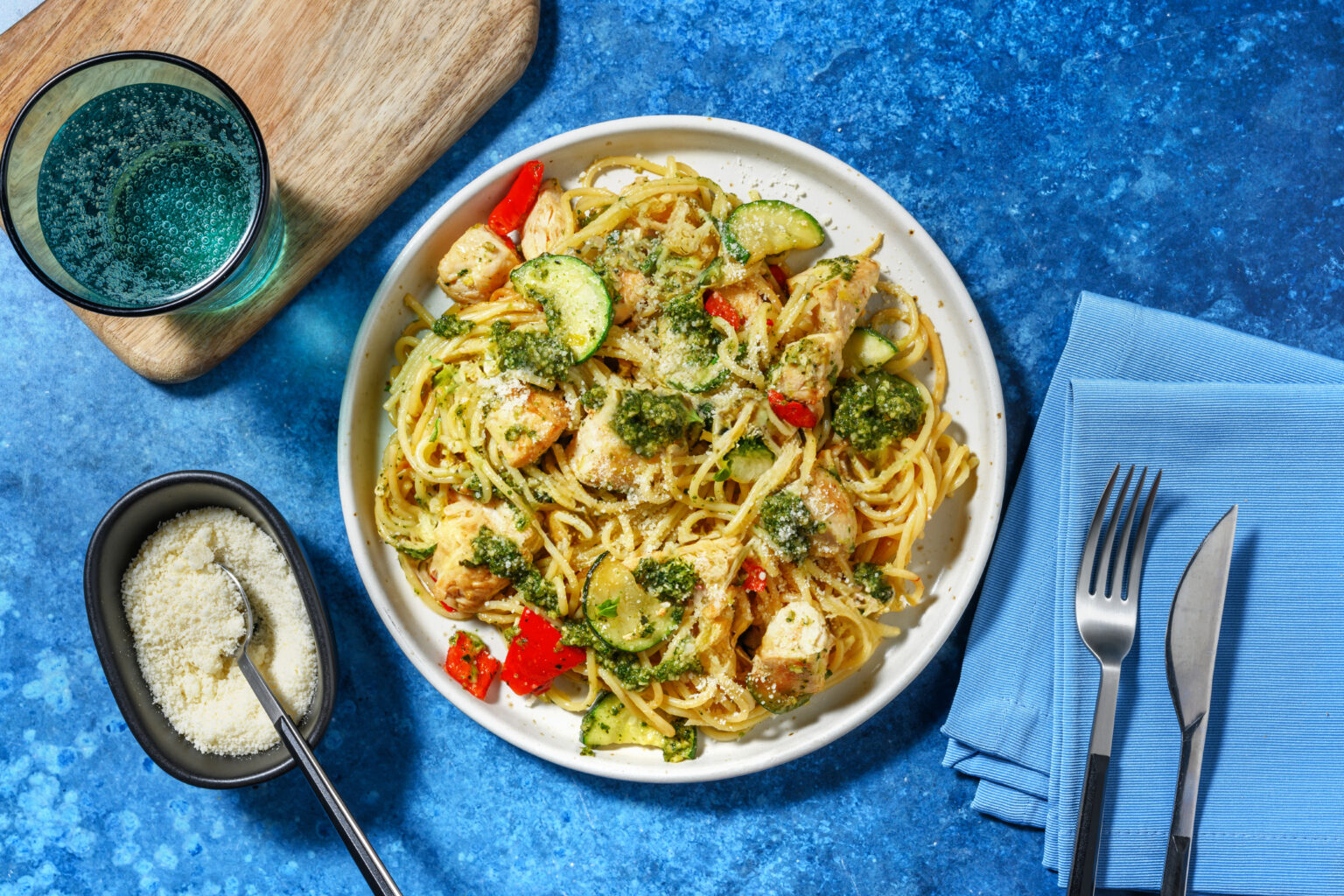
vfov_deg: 27.0
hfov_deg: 39.6
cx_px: 672
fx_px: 1867
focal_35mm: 50
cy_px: 448
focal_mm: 50
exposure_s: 1/125
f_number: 14
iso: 100
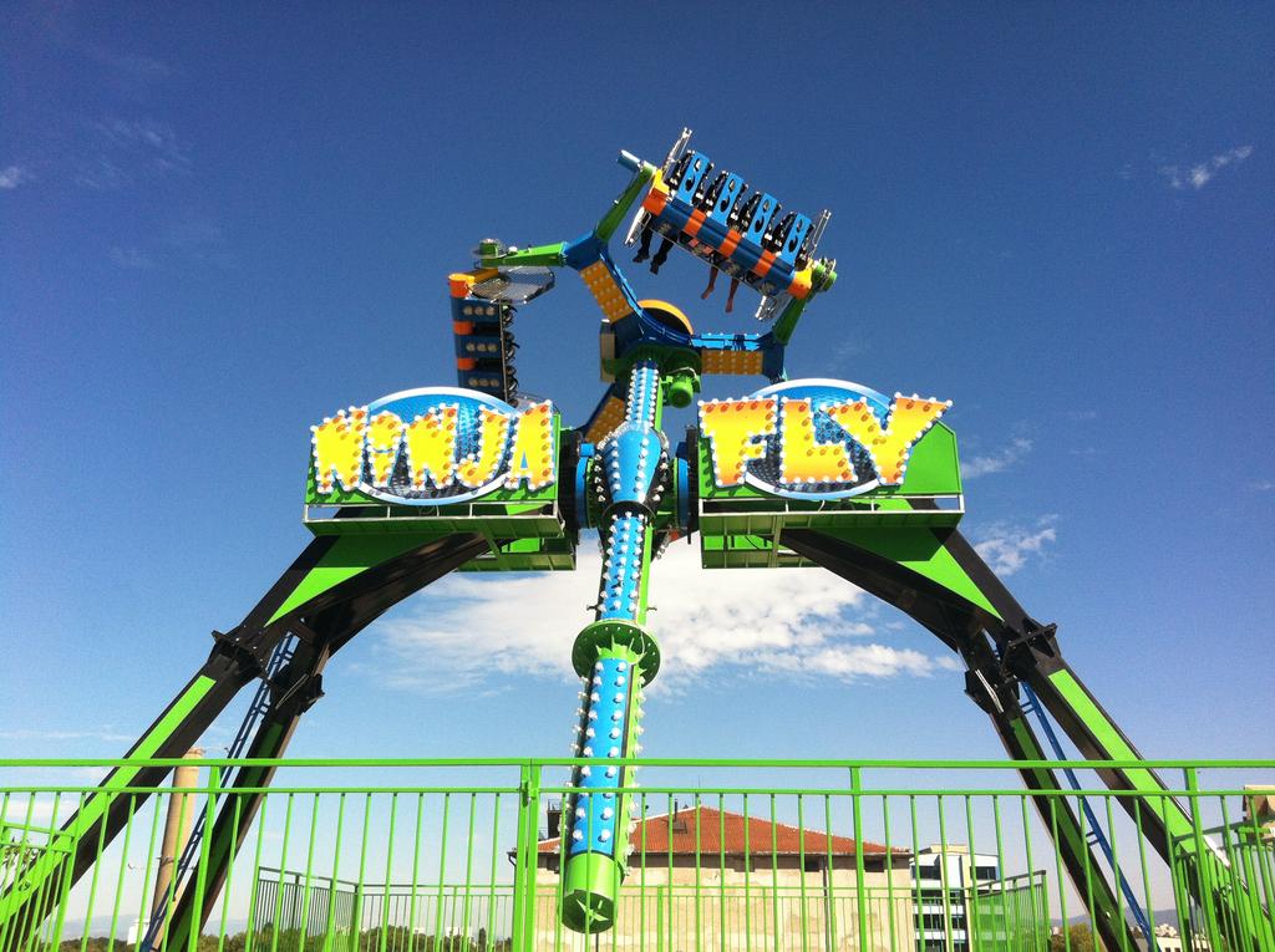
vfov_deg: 40.6
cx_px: 638
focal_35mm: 35
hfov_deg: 52.7
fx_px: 1287
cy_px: 476
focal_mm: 3.85
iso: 80
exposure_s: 1/1588
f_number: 2.8
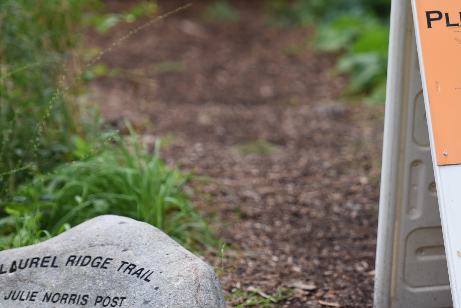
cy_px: 121
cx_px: 354
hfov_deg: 6.8
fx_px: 3857
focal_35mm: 301
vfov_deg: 4.6
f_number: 2.8
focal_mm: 150
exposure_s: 1/320
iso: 800
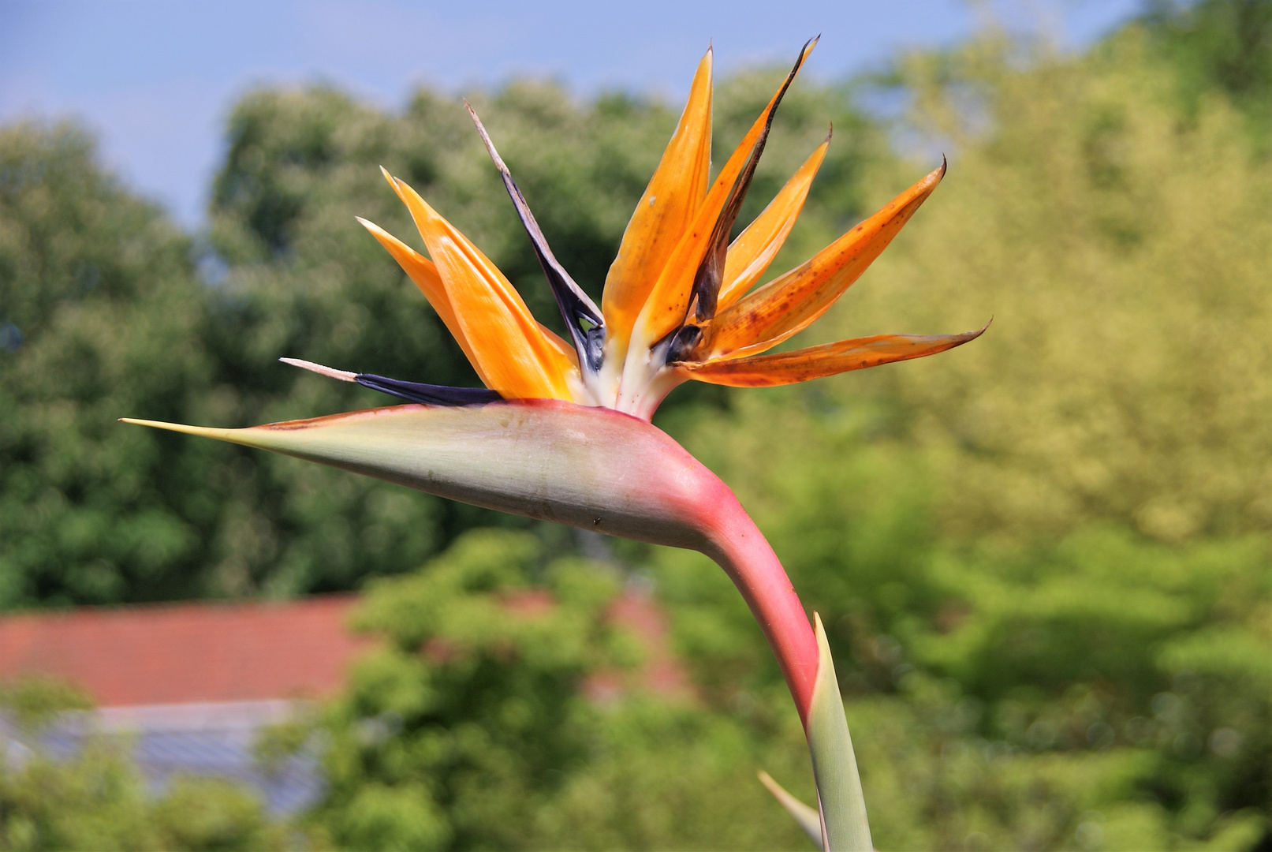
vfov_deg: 13.1
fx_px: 3715
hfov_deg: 19.4
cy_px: 426
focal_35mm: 105
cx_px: 636
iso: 100
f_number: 5.6
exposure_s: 1/500
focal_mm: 70
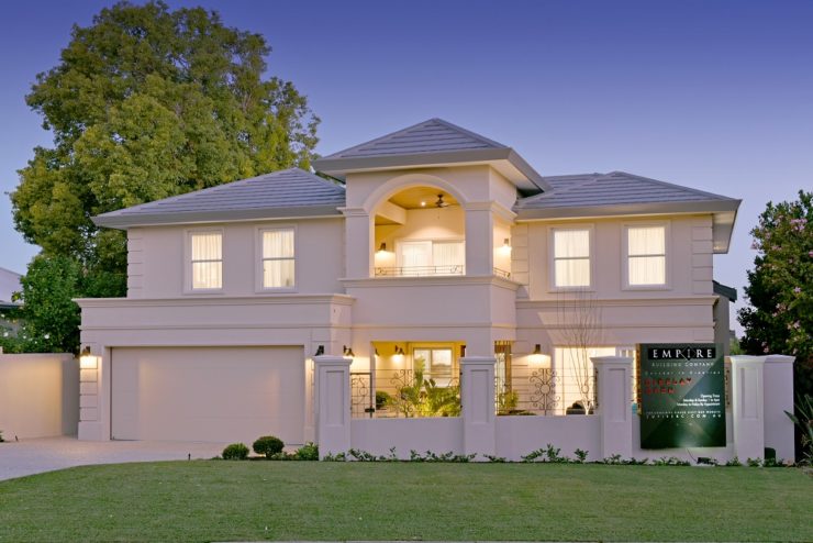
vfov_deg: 36.9
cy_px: 272
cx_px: 406
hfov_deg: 53.1
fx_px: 813
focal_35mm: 36
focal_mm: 36
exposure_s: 1
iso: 320
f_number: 10
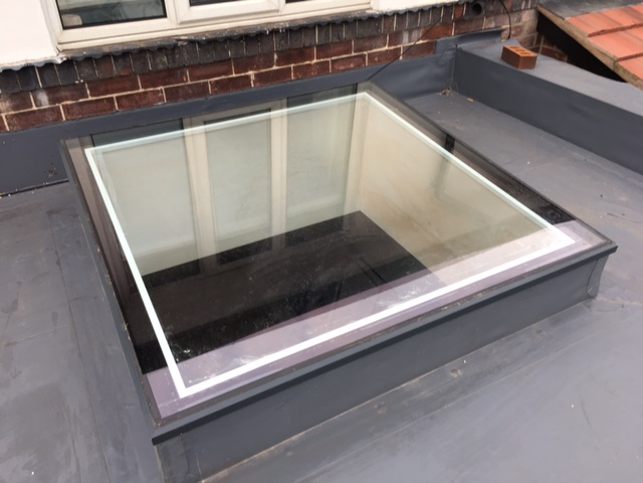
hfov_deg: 61.7
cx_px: 322
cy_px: 242
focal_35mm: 29
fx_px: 539
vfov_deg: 48.2
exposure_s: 1/50
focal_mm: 4.15
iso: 32
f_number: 2.2
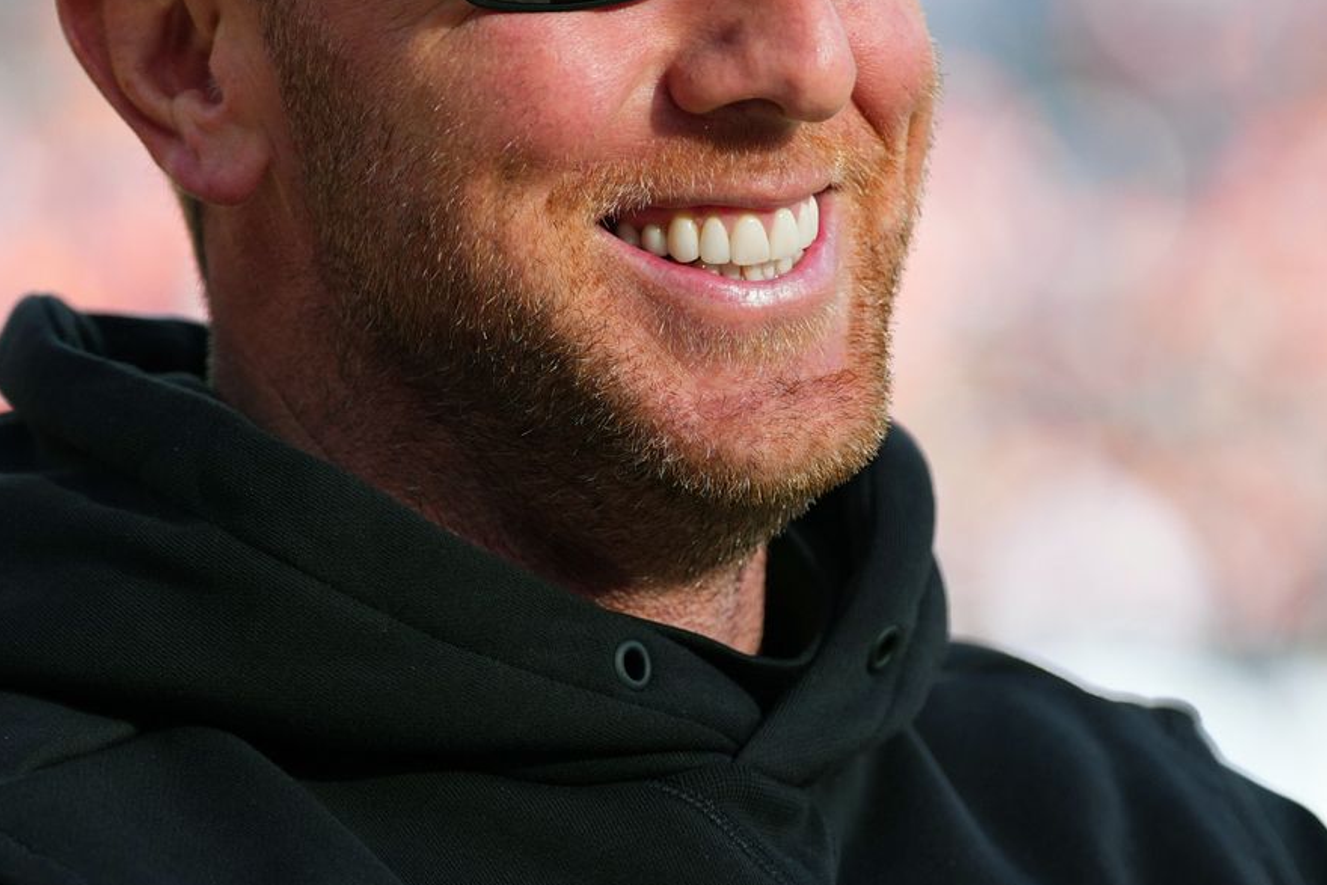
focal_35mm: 328
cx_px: 642
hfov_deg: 6.3
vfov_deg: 4.2
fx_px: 12092
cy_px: 224
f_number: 2.8
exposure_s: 1/3200
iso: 400
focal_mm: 141
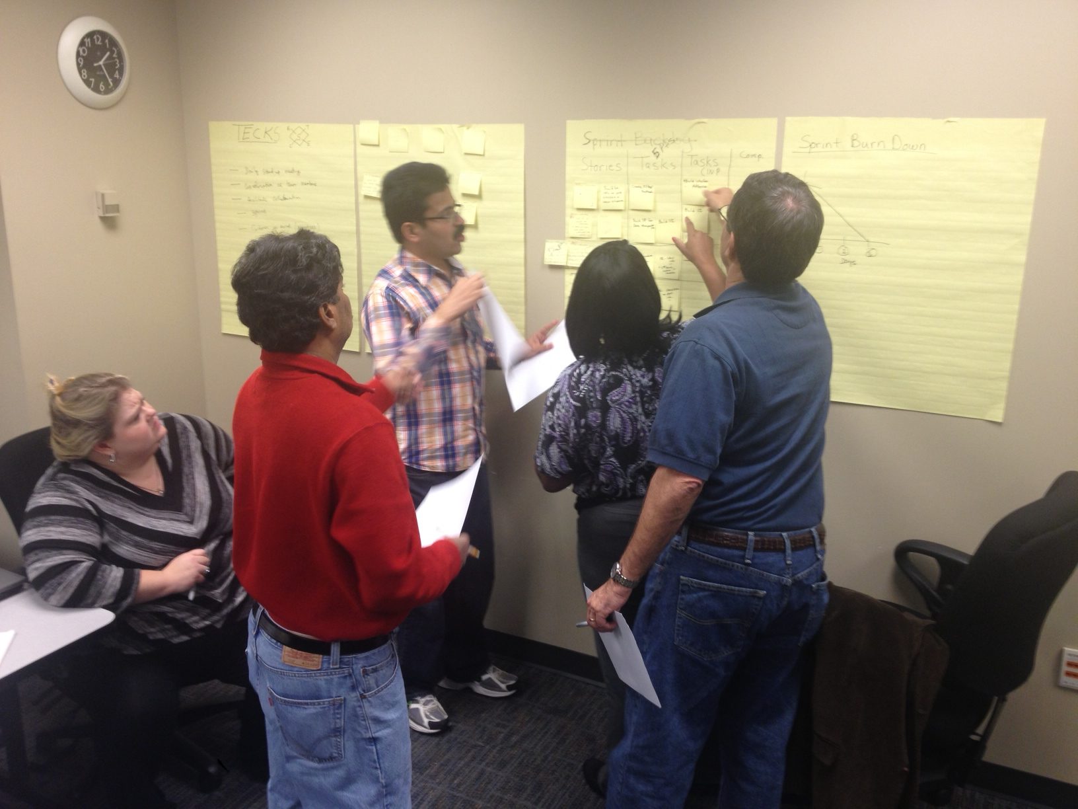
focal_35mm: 35
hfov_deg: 52.6
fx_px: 1090
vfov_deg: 40.7
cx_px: 539
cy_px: 404
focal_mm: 4.28
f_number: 2.4
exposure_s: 1/20
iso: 64
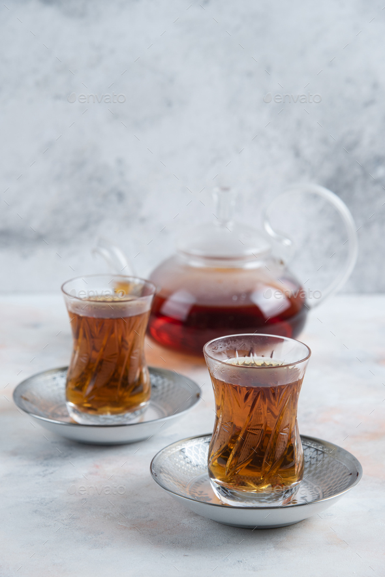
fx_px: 1923
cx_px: 192
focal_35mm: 120
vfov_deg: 17.1
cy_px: 288
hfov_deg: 11.4
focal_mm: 120
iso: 250
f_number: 8
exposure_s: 1/100
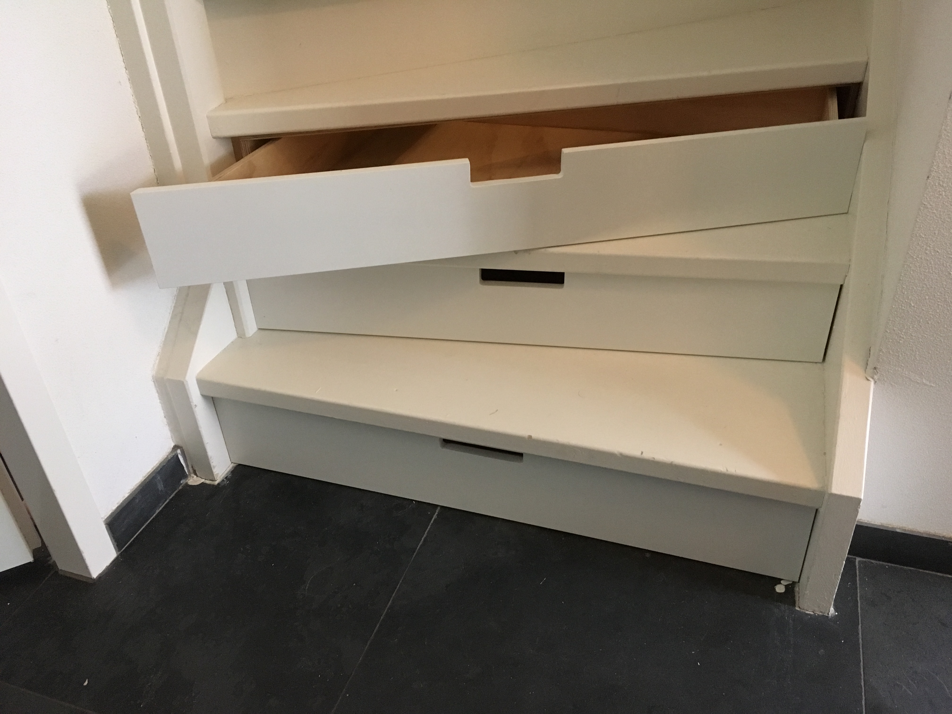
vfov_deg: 48.2
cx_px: 476
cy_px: 357
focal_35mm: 29
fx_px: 798
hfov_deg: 61.7
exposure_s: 1/25
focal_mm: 4.15
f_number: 2.2
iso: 200
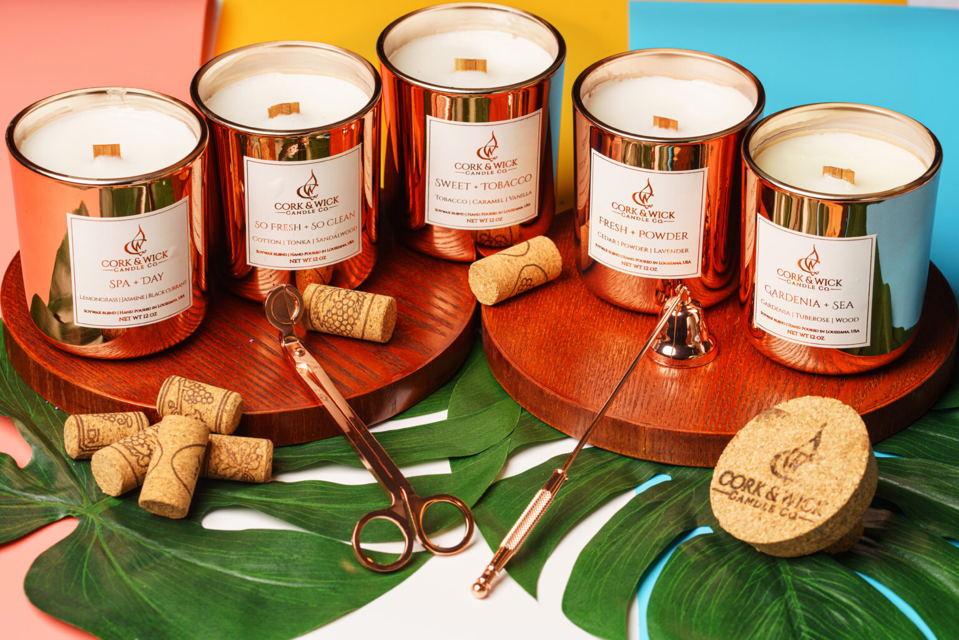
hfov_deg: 14.4
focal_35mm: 142
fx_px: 3784
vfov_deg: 9.7
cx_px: 480
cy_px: 320
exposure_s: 1/100
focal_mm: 142
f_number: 8
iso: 250
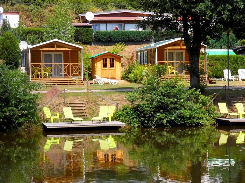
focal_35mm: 130
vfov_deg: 11.4
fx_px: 920
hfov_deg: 15.2
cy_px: 92
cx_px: 122
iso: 80
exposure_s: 1/250
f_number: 5.8
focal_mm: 22.8
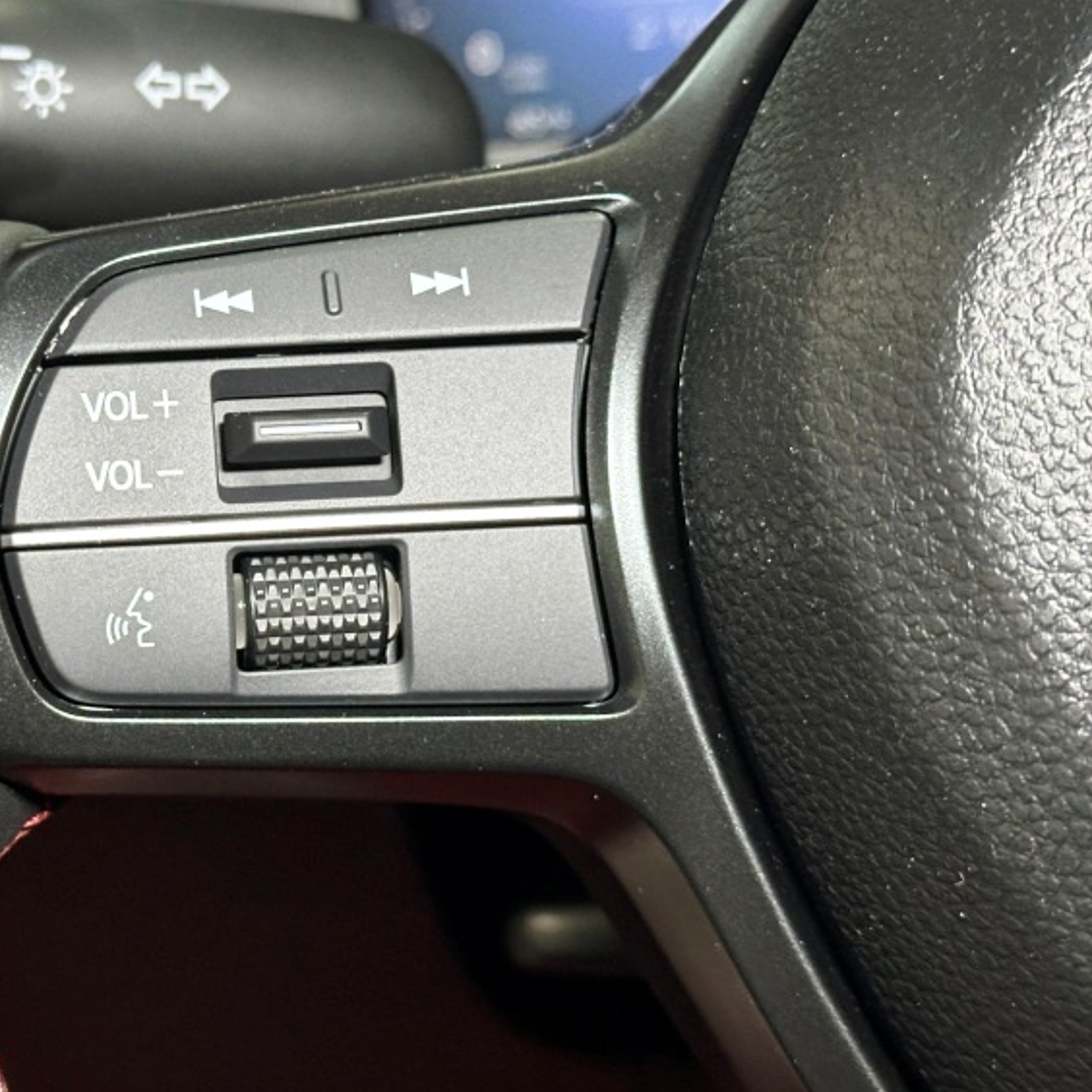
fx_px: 2748
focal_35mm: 77
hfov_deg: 22.3
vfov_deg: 22.4
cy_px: 447
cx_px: 290
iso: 320
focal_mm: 6.86
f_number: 1.78
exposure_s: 1/40
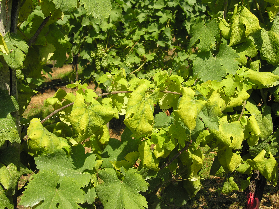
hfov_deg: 47.9
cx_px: 140
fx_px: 314
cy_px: 104
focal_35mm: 39
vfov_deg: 36.8
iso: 50
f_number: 4
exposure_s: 1/434
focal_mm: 10
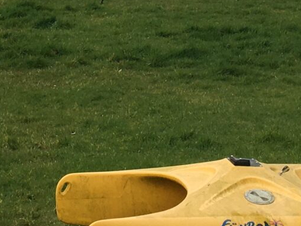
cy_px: -171
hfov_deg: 13.3
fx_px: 1279
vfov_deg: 9.6
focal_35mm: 147
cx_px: 27
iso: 25
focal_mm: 4.15
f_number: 2.2
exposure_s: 1/1068
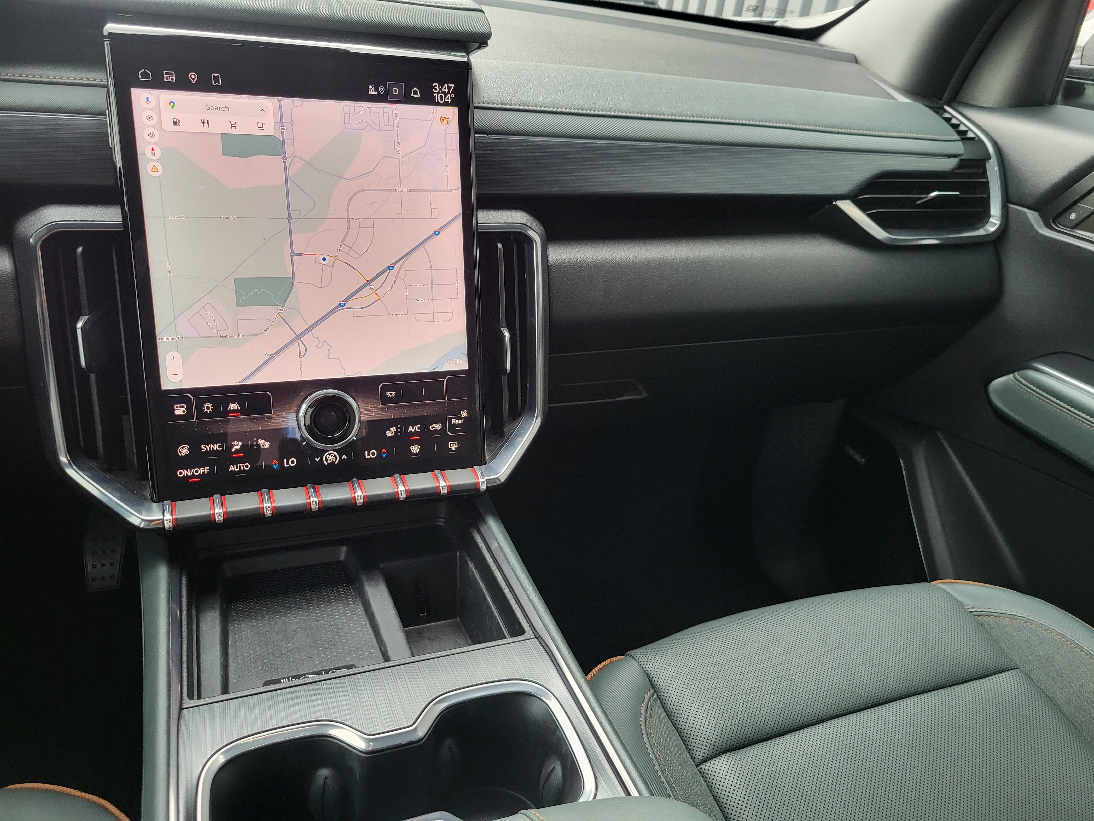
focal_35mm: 26
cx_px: 547
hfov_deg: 67.3
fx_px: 822
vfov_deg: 53.1
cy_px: 410
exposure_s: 1/60
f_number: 1.8
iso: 200
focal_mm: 5.4
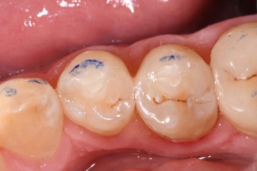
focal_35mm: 157
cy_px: 86
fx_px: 1120
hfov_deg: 13.1
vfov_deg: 8.7
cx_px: 128
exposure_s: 1/160
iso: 200
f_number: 36
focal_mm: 105
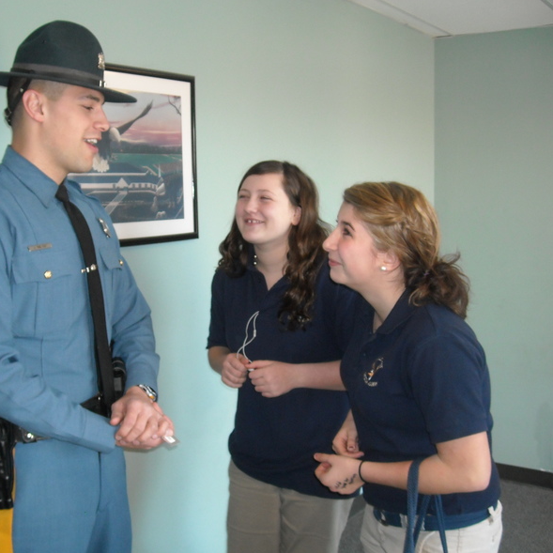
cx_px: 197
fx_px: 759
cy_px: 273
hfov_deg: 39.7
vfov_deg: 40.0
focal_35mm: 42
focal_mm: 5.7
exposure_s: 1/60
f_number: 2.8
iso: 200
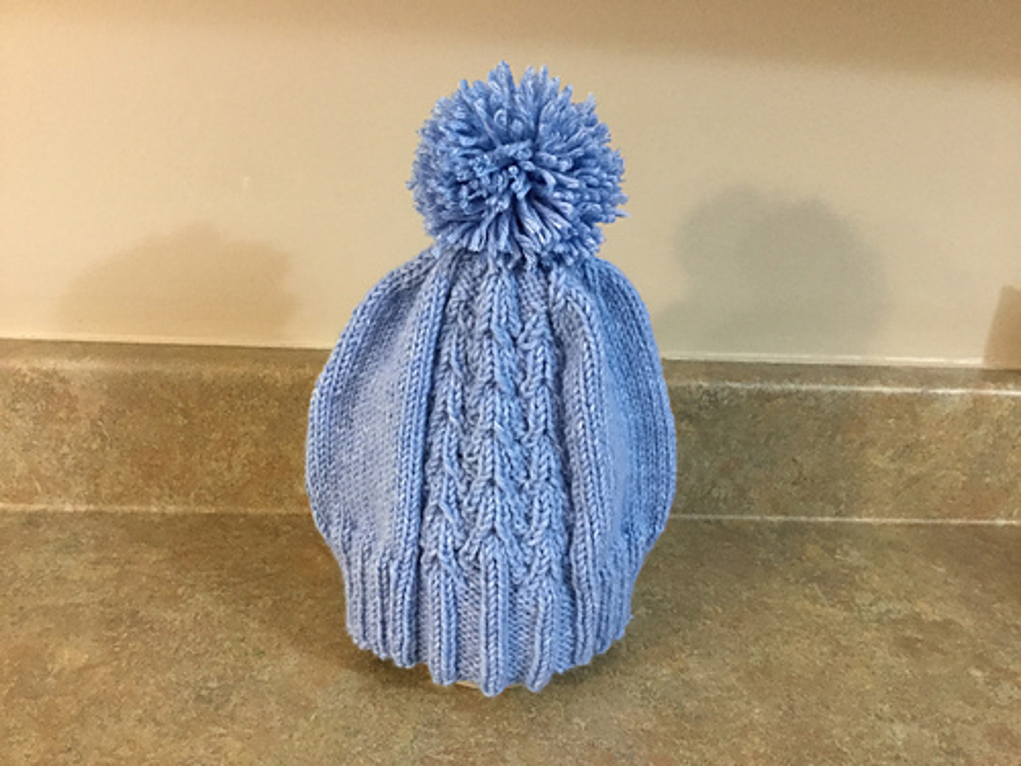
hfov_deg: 58.4
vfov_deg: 45.4
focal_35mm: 31
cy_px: 383
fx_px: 914
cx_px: 510
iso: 200
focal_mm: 3.3
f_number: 2.4
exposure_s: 1/30
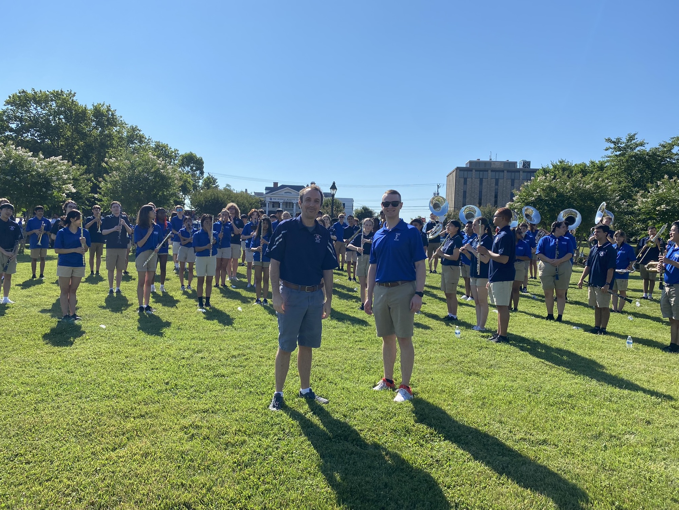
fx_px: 510
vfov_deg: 53.1
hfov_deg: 67.3
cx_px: 340
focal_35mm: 26
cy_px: 255
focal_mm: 4.25
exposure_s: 1/3610
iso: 32
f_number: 1.8
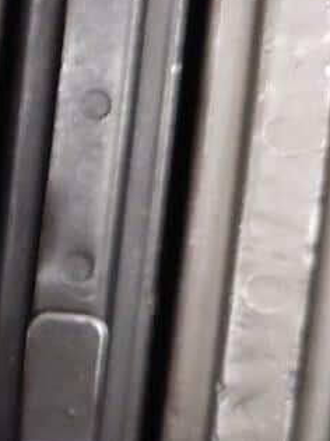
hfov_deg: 11.3
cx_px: -362
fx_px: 1488
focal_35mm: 117
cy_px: 281
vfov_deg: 16.8
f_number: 1.8
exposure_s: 1/25
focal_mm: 5.23
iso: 500
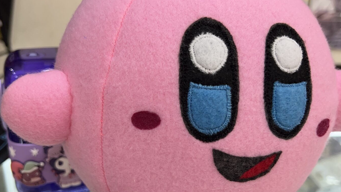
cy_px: 106
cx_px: 168
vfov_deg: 27.7
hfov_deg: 47.4
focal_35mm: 43
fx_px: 389
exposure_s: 1/60
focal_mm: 5.7
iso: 125
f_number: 1.5
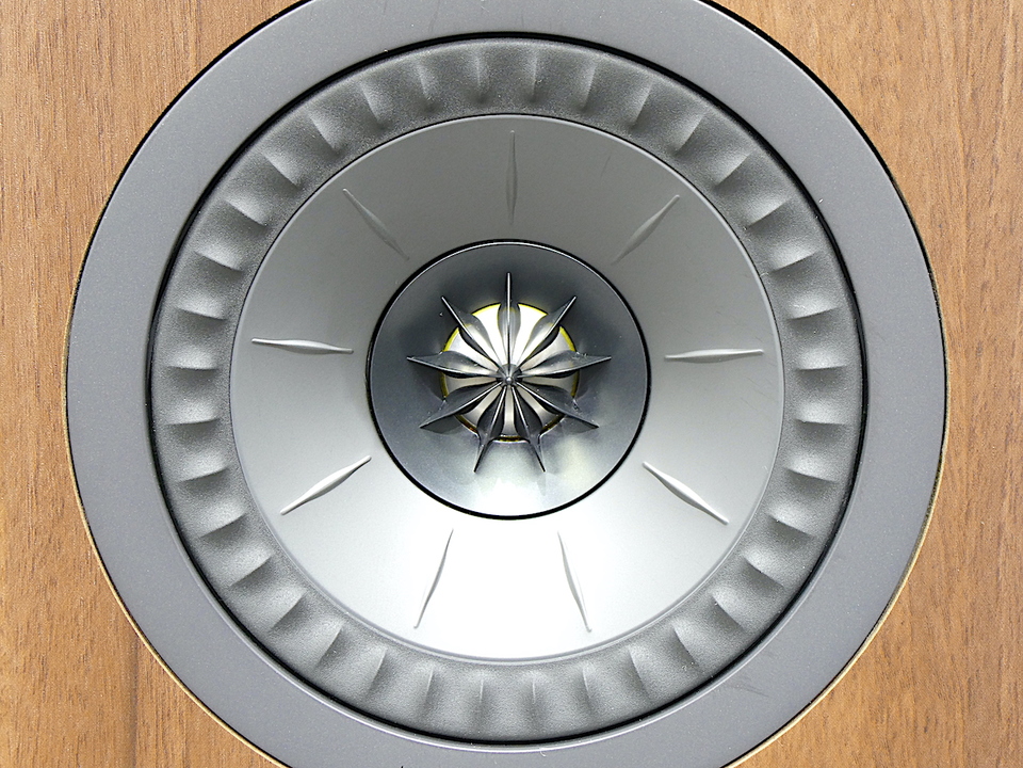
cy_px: 384
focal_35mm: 124
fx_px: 3665
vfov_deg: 12.0
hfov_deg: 15.9
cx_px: 512
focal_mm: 22.3
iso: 200
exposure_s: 1/2
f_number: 5.2
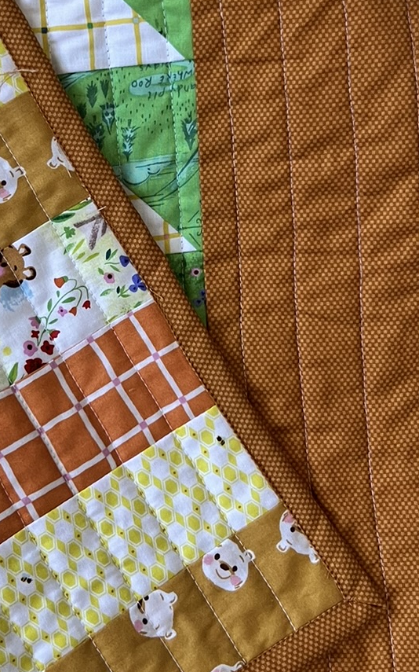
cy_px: 255
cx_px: 129
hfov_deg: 19.6
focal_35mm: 66
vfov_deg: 31.0
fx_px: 1206
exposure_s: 1/60
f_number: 1.5
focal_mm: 5.7
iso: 100
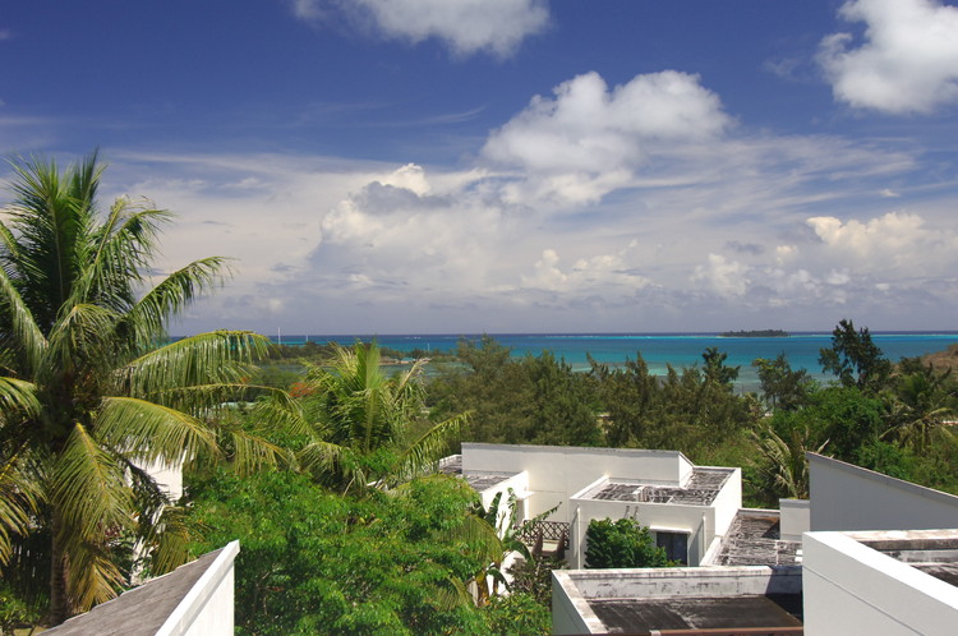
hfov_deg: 57.3
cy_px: 318
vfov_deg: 39.9
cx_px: 479
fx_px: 877
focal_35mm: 33
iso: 400
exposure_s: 1/500
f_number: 6.3
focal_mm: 22
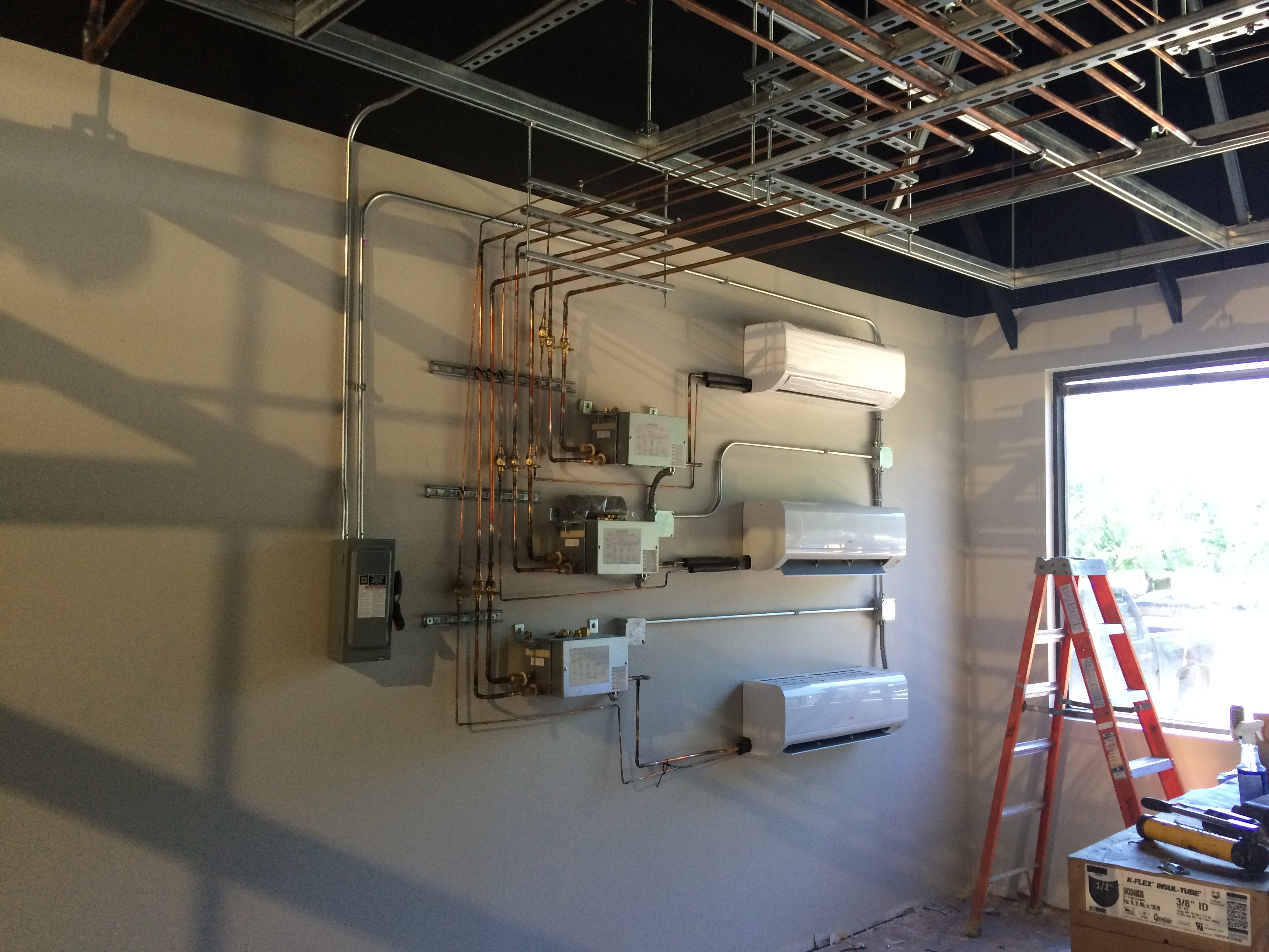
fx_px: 1063
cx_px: 634
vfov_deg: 48.2
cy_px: 476
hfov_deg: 61.7
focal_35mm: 29
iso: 160
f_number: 2.2
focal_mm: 4.15
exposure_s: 1/30
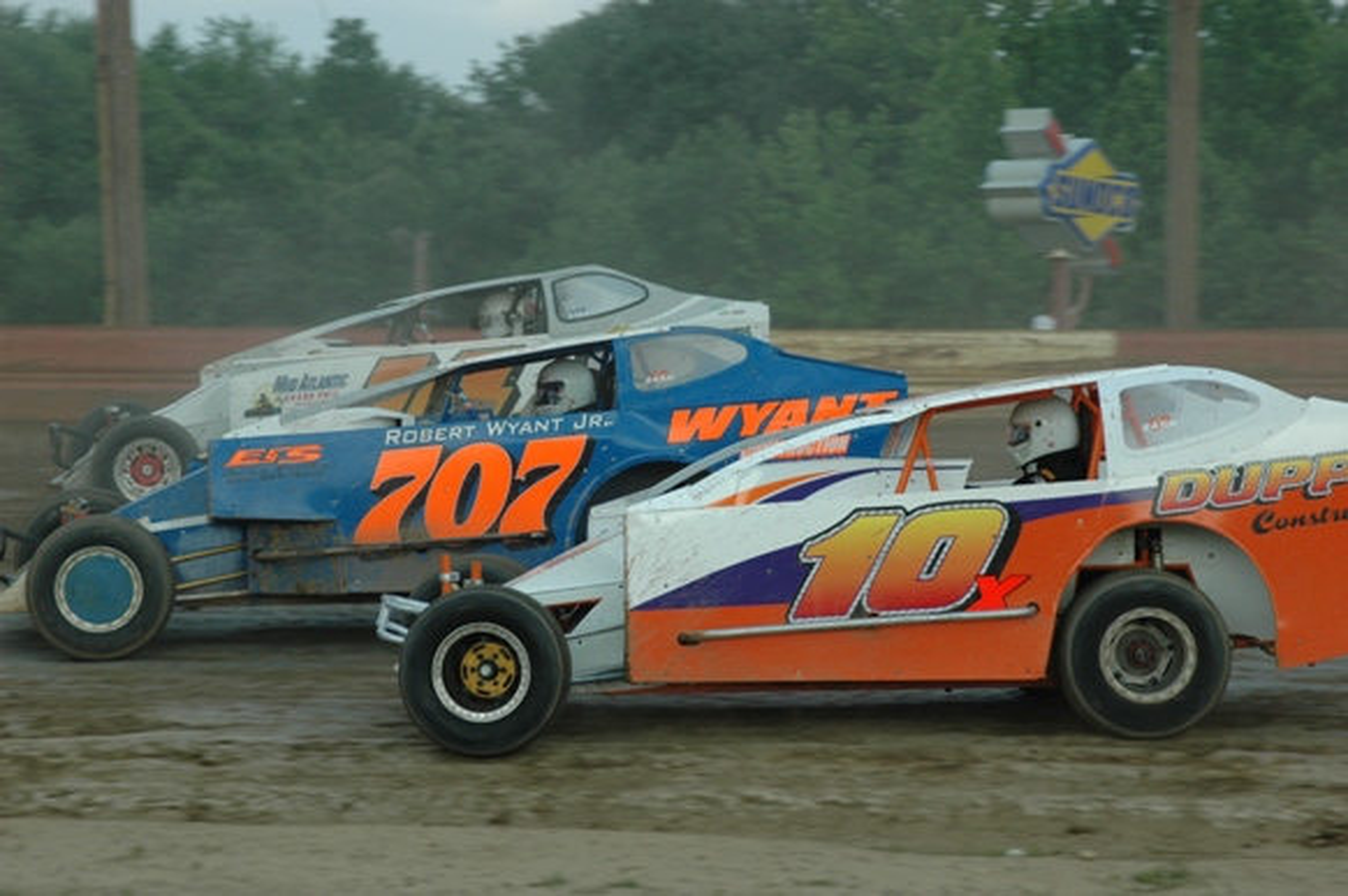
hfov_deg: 13.7
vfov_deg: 9.1
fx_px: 5612
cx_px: 674
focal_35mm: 150
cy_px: 448
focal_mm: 100
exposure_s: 1/640
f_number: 6.3
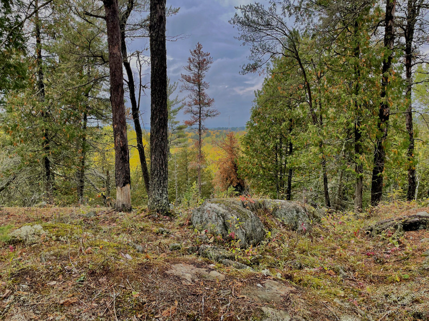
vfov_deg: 53.1
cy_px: 160
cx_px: 214
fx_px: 322
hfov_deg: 67.3
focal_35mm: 26
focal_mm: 4.2
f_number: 1.6
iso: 32
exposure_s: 1/540
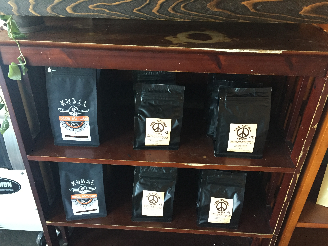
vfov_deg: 48.2
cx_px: 164
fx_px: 275
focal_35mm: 29
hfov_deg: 61.7
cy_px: 123
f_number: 2.2
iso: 200
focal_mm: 4.15
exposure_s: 1/30
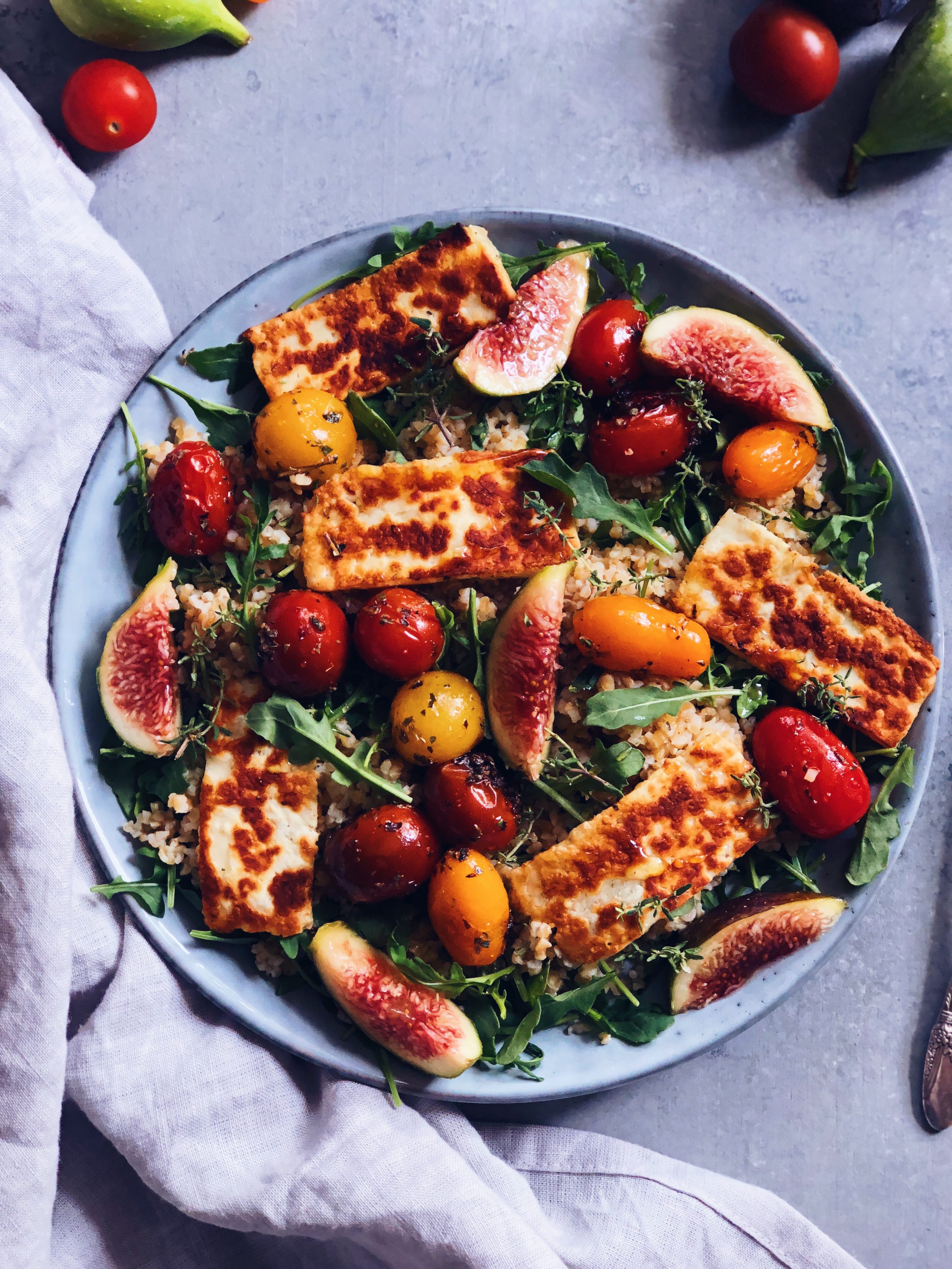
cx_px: 476
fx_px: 2090
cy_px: 634
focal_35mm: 57
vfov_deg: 33.8
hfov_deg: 25.7
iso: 320
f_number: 2.8
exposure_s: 1/60
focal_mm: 6.6
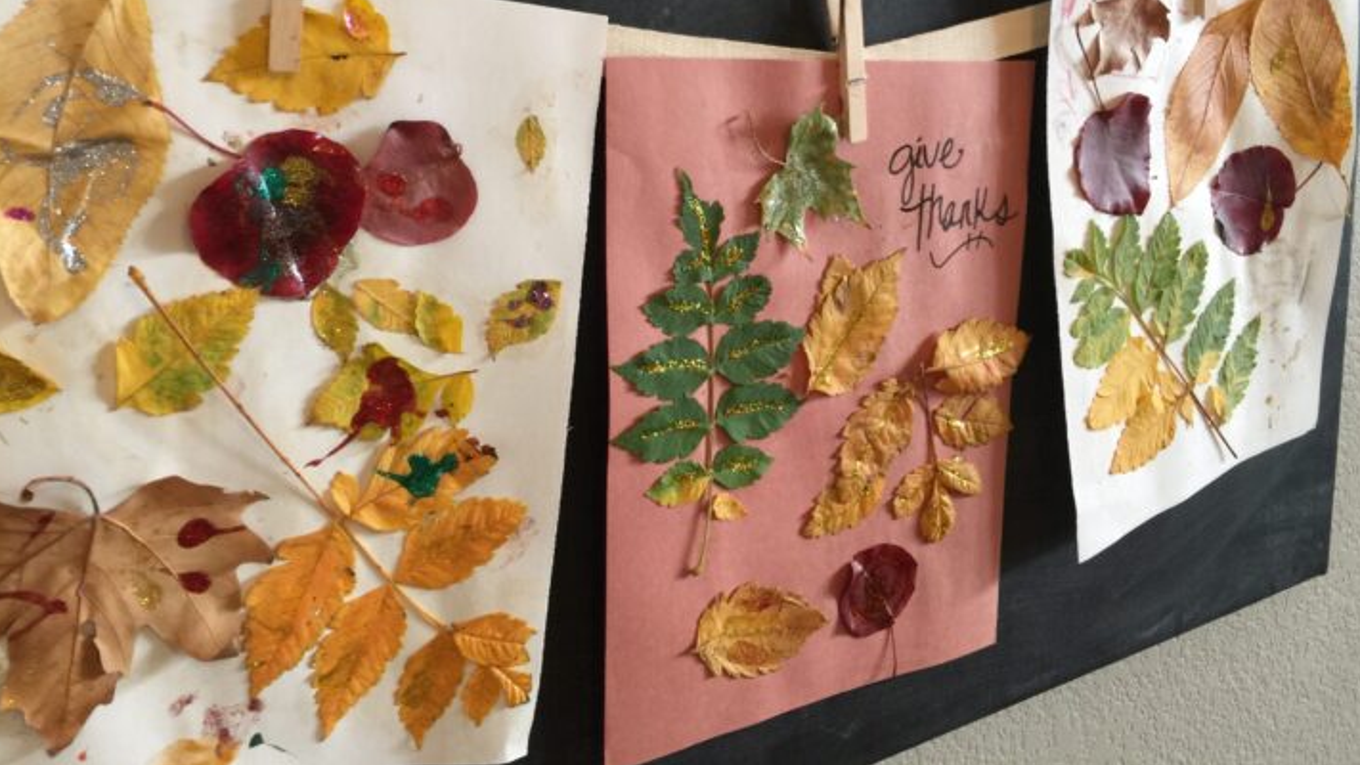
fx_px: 1154
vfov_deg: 36.3
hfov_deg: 61.0
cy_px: 256
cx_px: 683
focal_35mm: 32
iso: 40
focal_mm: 4.15
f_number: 2.2
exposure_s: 1/15
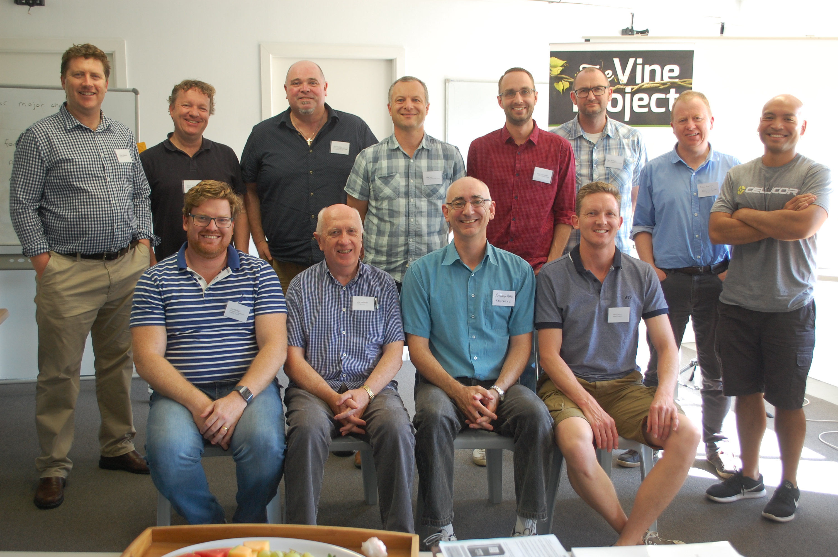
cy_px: 278
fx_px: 837
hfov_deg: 53.2
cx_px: 419
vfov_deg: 36.8
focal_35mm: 36
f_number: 4.2
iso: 400
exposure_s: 1/50
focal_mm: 24
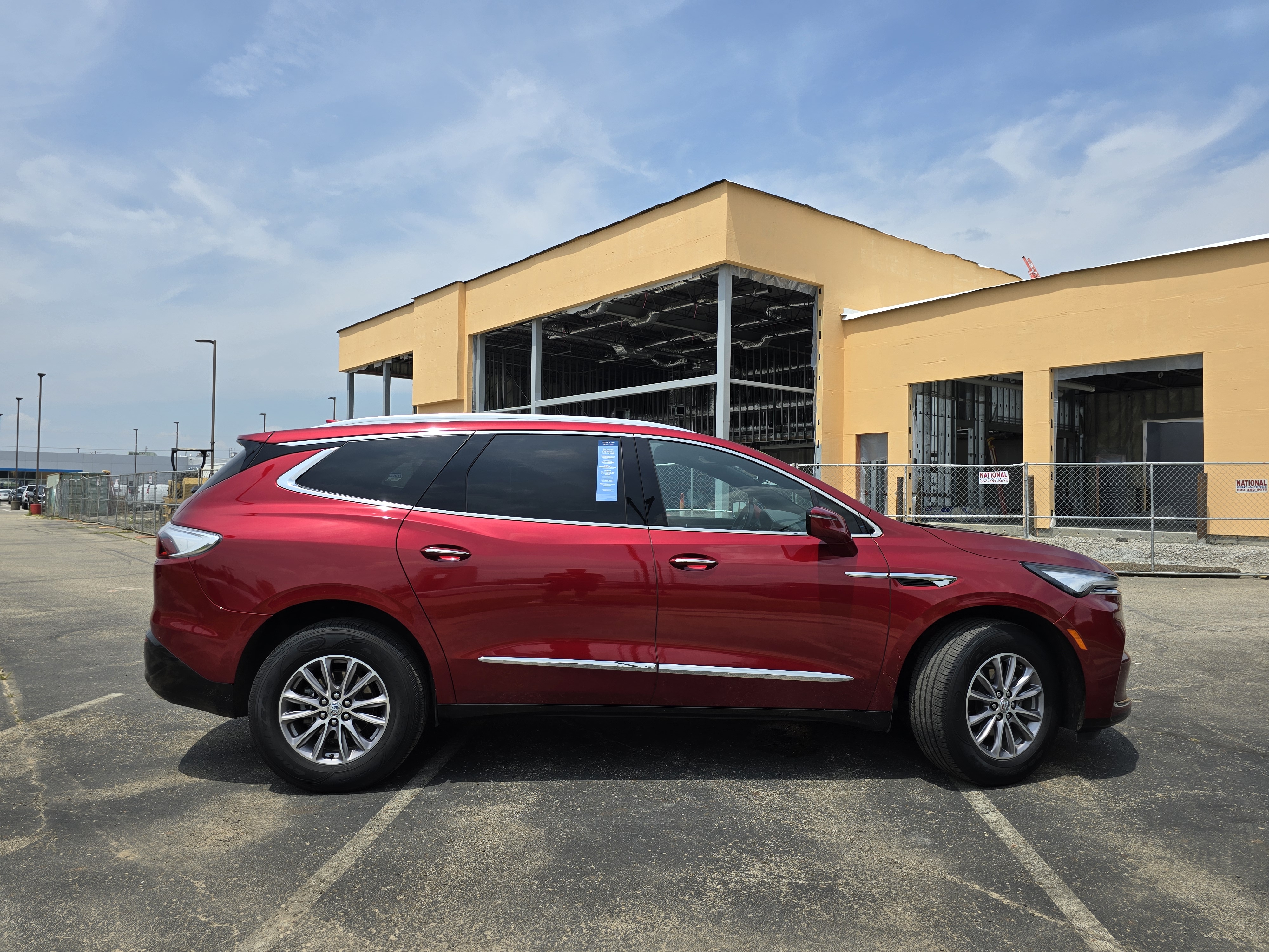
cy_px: 476
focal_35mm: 23
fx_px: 843
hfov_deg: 73.9
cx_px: 634
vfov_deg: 58.9
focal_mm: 6.3
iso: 12
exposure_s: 1/1044
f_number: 1.7
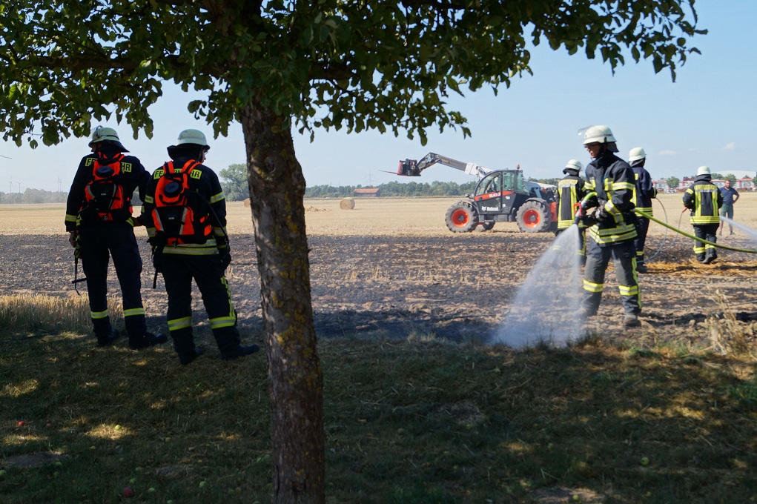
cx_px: 378
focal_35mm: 42
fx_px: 883
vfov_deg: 31.9
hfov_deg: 46.4
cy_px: 252
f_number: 8
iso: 100
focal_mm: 28
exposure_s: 1/200
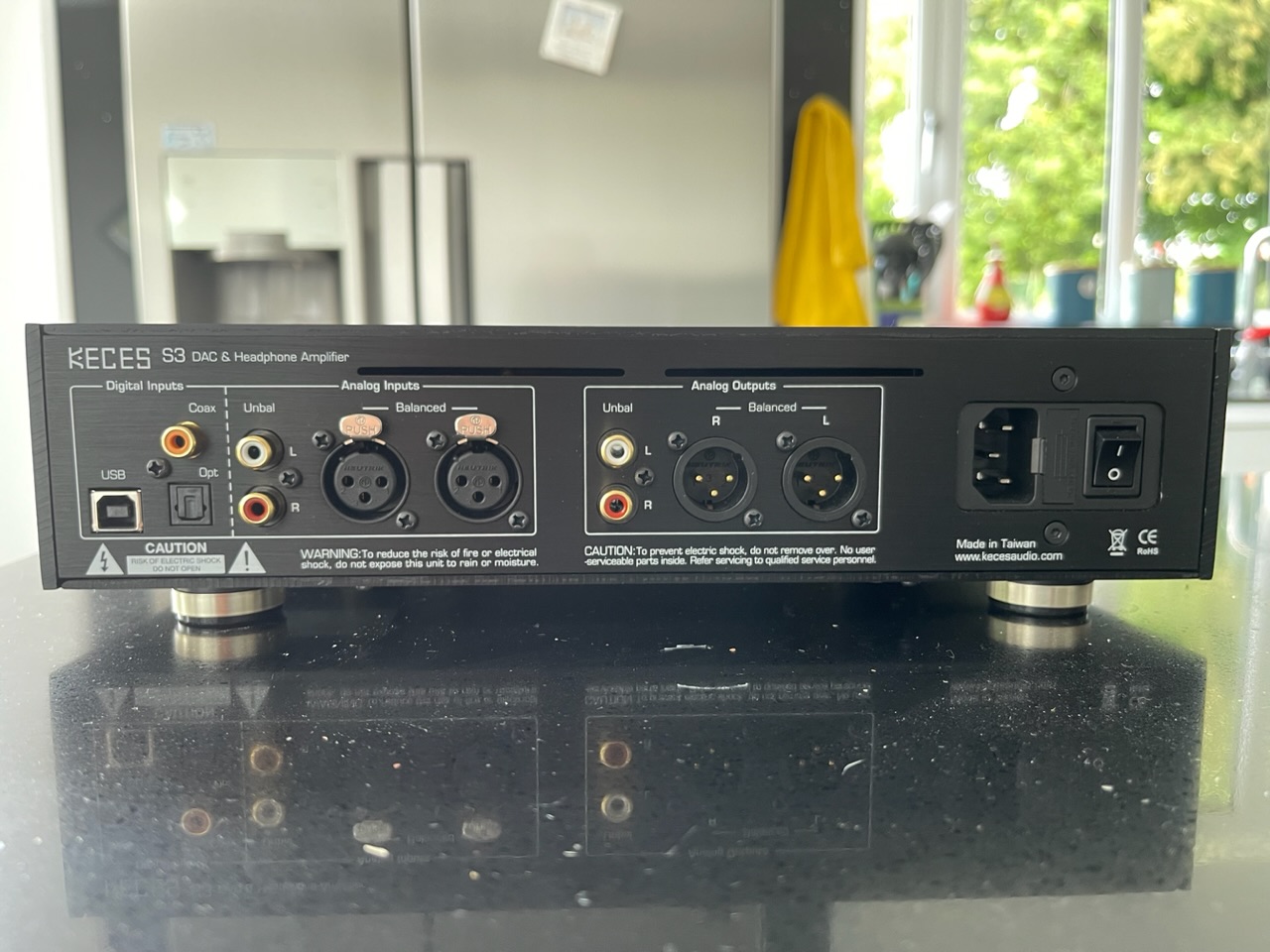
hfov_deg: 67.3
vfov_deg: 53.1
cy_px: 476
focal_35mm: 26
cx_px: 635
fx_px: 954
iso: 400
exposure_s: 1/60
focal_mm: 5.1
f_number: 1.6
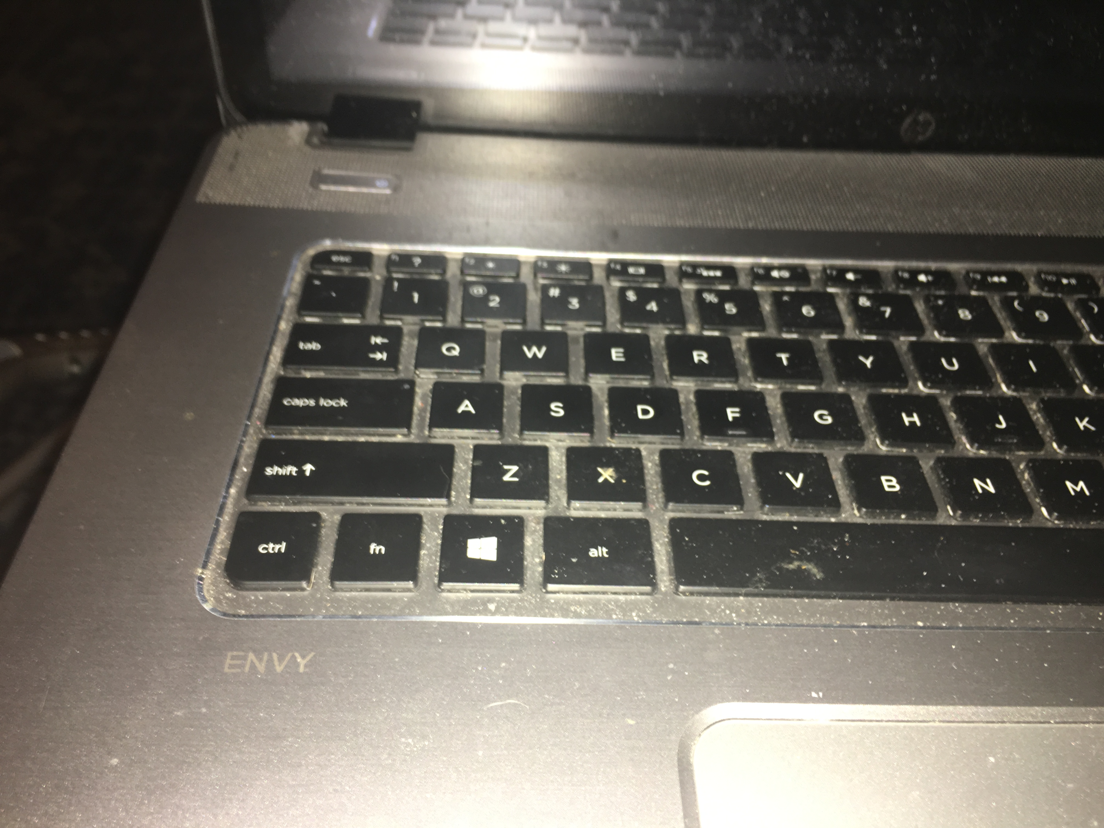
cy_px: 414
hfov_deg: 61.7
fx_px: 925
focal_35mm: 29
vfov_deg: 48.2
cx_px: 552
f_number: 2.2
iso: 25
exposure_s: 1/16
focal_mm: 4.15
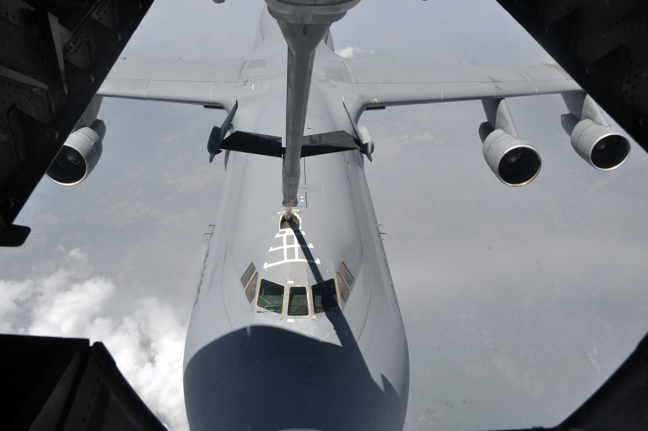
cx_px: 324
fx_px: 647
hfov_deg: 53.2
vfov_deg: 36.8
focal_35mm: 36
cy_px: 216
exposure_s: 1/250
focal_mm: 24
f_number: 8
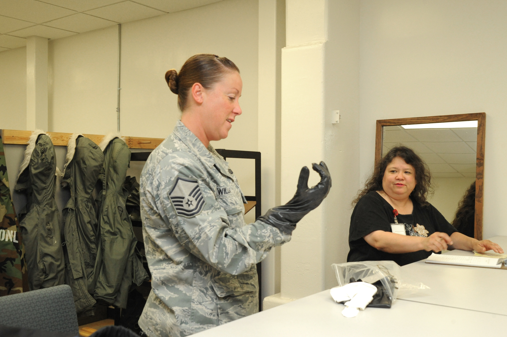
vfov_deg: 31.2
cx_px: 259
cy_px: 174
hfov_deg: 45.5
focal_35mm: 43
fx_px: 605
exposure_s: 1/125
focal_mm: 38
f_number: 10
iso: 3200
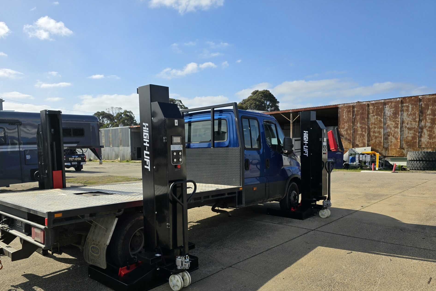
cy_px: 166
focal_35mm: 26
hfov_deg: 69.3
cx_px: 203
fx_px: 315
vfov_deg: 49.4
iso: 12
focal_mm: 6.3
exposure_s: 1/1008
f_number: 1.7
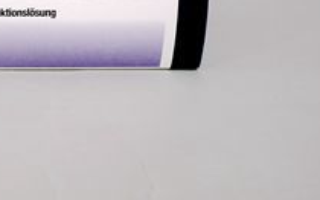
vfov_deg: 13.7
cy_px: -78
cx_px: -78
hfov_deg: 21.0
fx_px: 793
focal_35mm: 91
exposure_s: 1/400
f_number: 2.8
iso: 80
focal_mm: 6.3
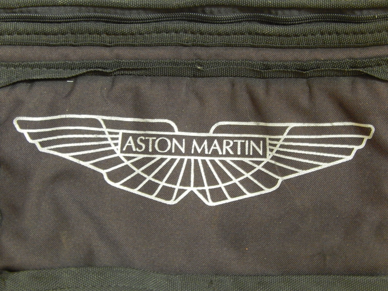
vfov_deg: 10.1
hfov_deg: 13.4
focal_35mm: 147
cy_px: 146
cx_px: 194
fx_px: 1648
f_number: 5.6
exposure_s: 1/2.5
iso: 800
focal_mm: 26.4
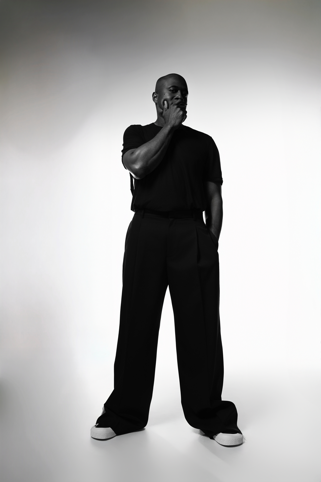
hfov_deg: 42.3
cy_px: 241
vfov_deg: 60.3
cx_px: 160
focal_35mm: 31
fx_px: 415
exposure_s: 1/125
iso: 640
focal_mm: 31
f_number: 6.3
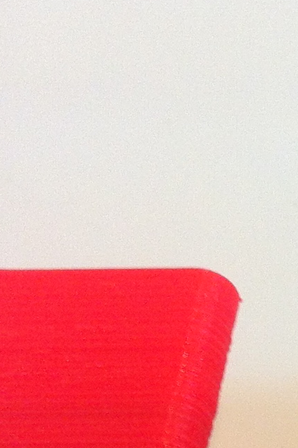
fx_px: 1826
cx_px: 786
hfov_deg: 8.3
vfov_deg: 13.8
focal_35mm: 147
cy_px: 431
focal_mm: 3.85
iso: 80
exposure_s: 1/17
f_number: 2.8
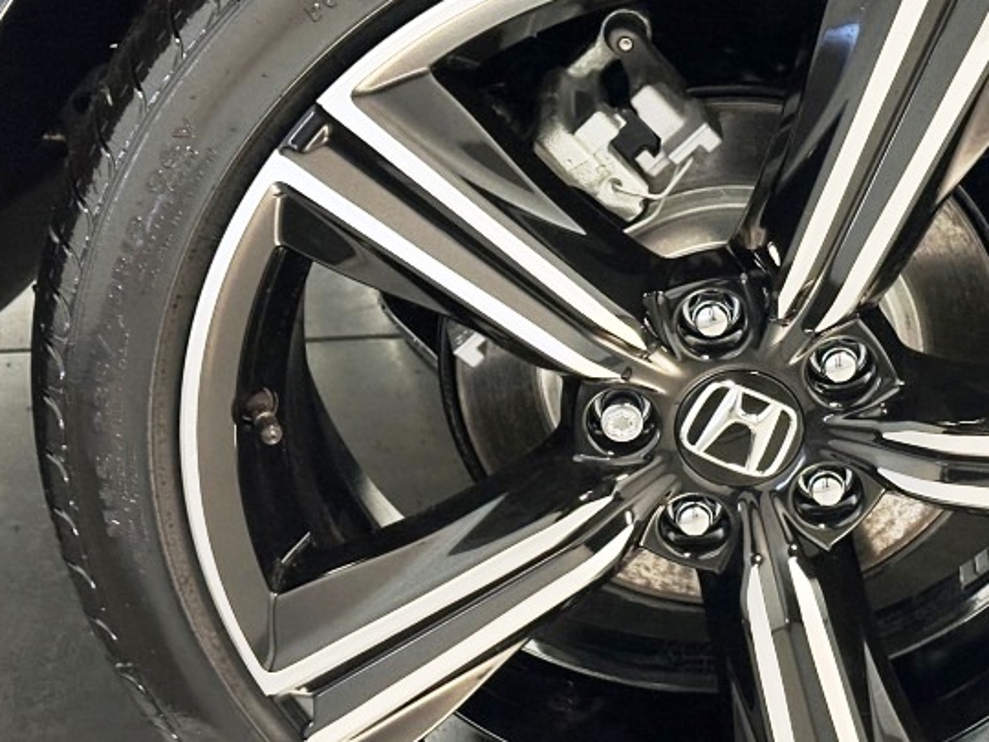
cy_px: 376
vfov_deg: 16.2
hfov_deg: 21.3
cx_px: 769
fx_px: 2600
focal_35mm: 91
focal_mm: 6.86
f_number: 1.78
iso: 640
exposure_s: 1/24
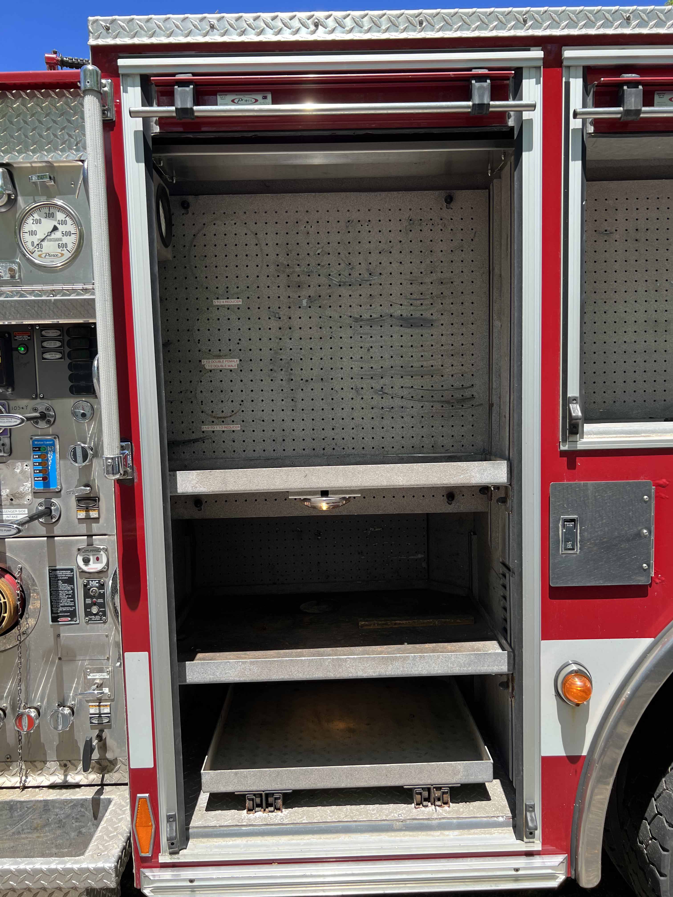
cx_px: 336
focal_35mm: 26
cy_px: 448
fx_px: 674
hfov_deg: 53.1
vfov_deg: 67.3
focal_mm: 5.7
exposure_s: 1/1238
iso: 50
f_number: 1.5
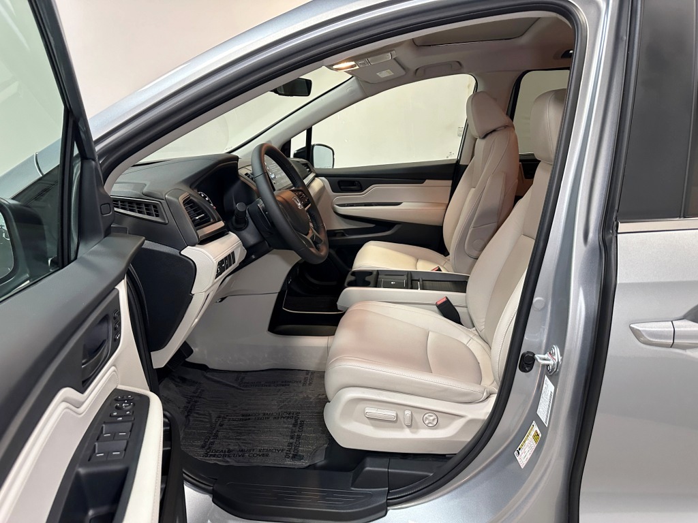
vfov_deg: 56.8
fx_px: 484
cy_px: 262
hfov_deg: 71.6
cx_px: 349
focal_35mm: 24
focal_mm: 6.86
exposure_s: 1/60
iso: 500
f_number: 1.78
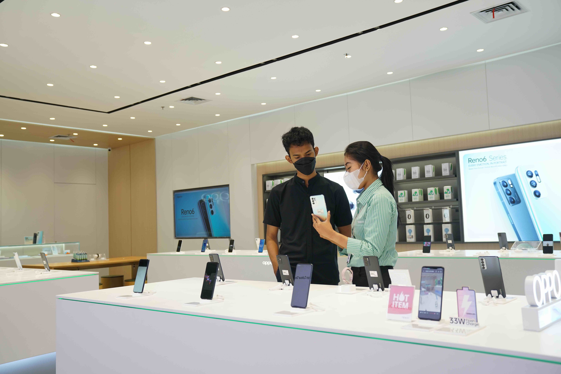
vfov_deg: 38.9
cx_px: 280
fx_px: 530
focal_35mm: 34
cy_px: 187
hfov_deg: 55.8
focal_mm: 34
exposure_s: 1/160
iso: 400
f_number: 4
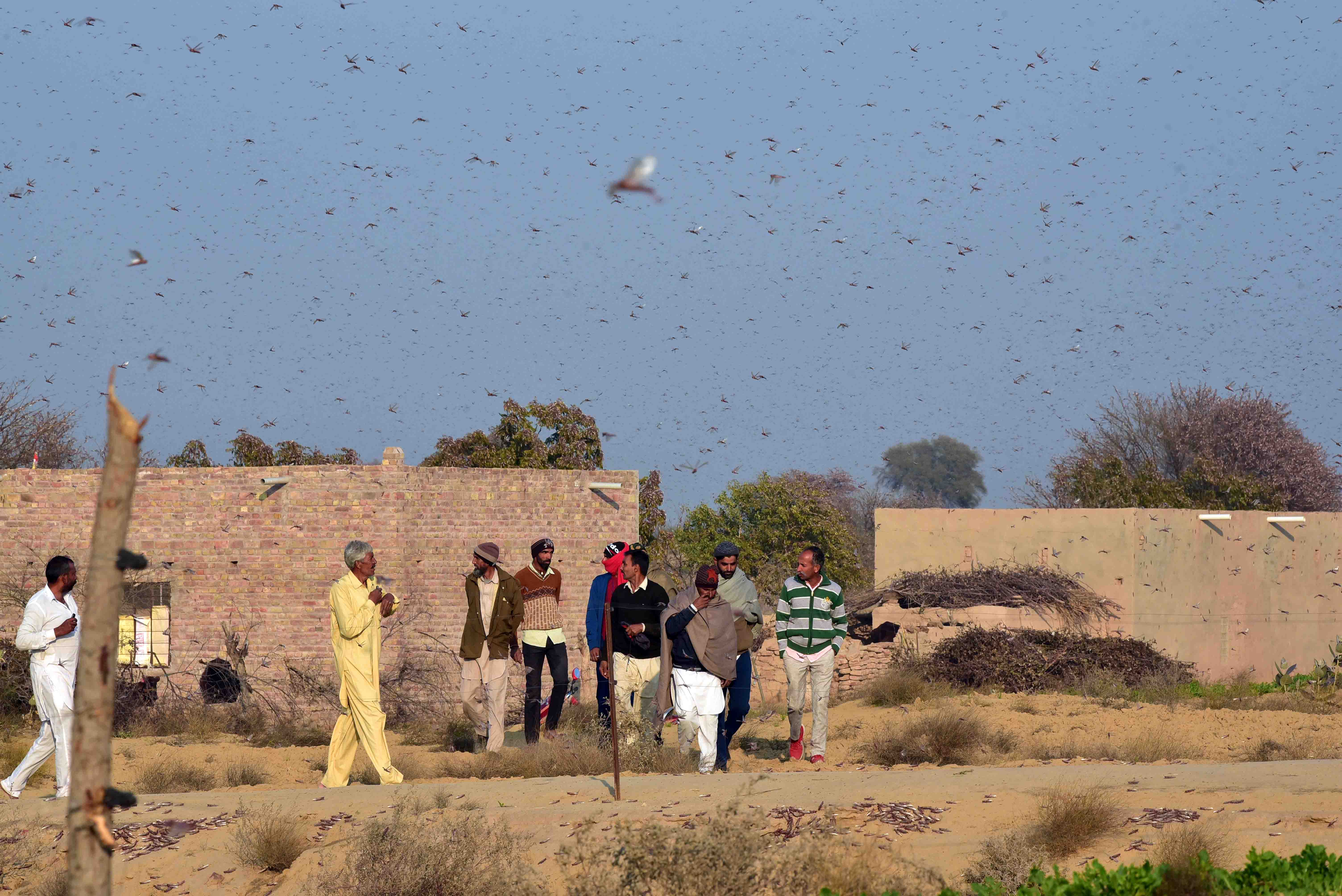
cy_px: 448
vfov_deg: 6.9
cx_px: 671
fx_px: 7458
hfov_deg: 10.3
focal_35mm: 200
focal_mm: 200
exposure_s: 1/800
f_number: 14
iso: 800
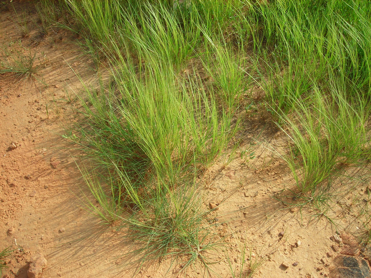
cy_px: 139
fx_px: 407
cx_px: 186
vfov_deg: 37.7
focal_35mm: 38
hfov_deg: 49.0
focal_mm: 6.3
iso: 50
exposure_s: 1/293
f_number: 3.2
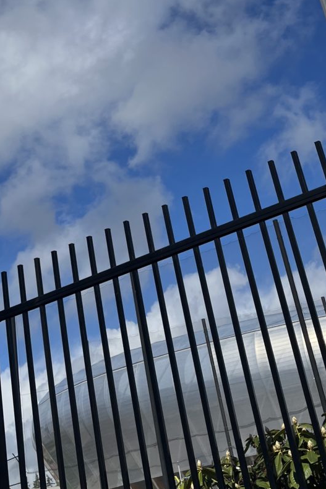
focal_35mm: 57
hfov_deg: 23.7
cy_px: 117
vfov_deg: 34.3
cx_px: 128
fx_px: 775
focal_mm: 5.1
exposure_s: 1/6897
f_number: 1.6
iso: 50
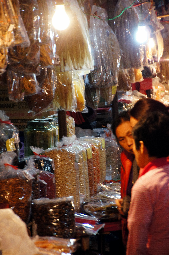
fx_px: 1483
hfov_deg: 6.5
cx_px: 84
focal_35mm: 210
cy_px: 128
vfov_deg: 9.8
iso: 1600
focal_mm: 140
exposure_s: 1/30
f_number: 6.3
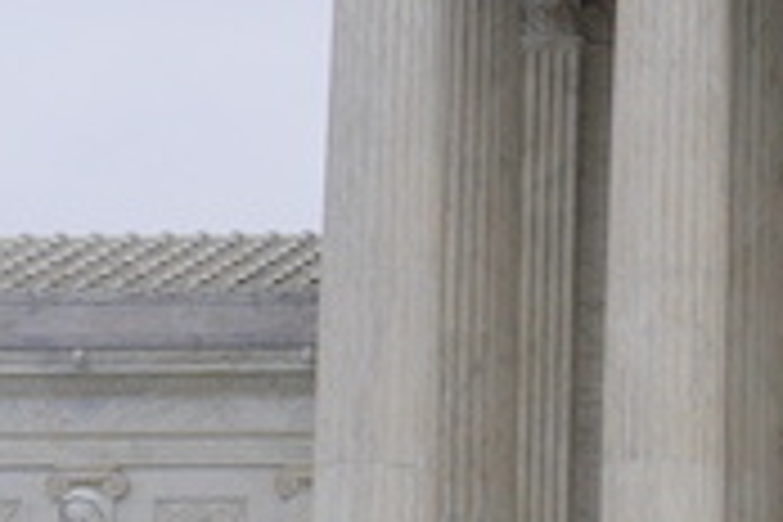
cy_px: 882
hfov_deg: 9.3
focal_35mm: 207
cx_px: 1602
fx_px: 4502
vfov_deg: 6.5
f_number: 8
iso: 100
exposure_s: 1/250
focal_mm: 20
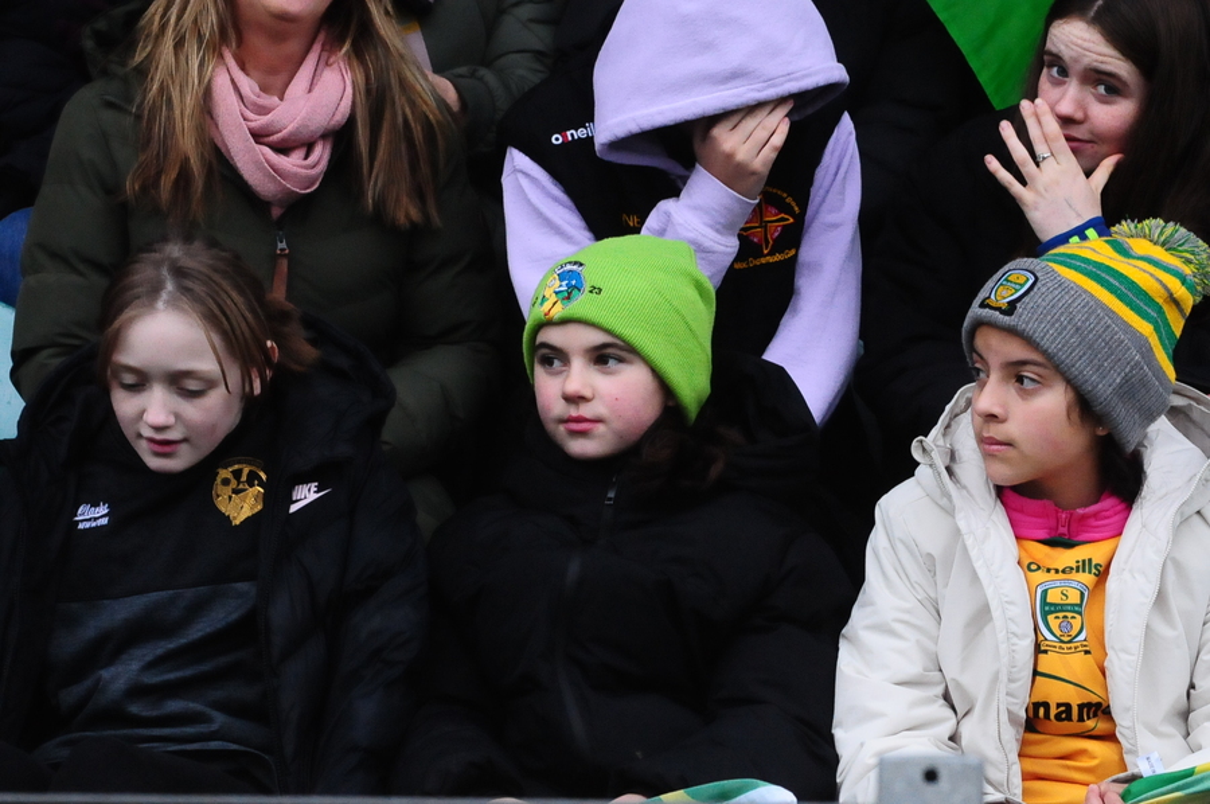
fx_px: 6295
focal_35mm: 188
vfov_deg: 7.3
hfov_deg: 11.0
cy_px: 402
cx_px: 605
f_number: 8
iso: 3200
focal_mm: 125
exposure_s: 1/250
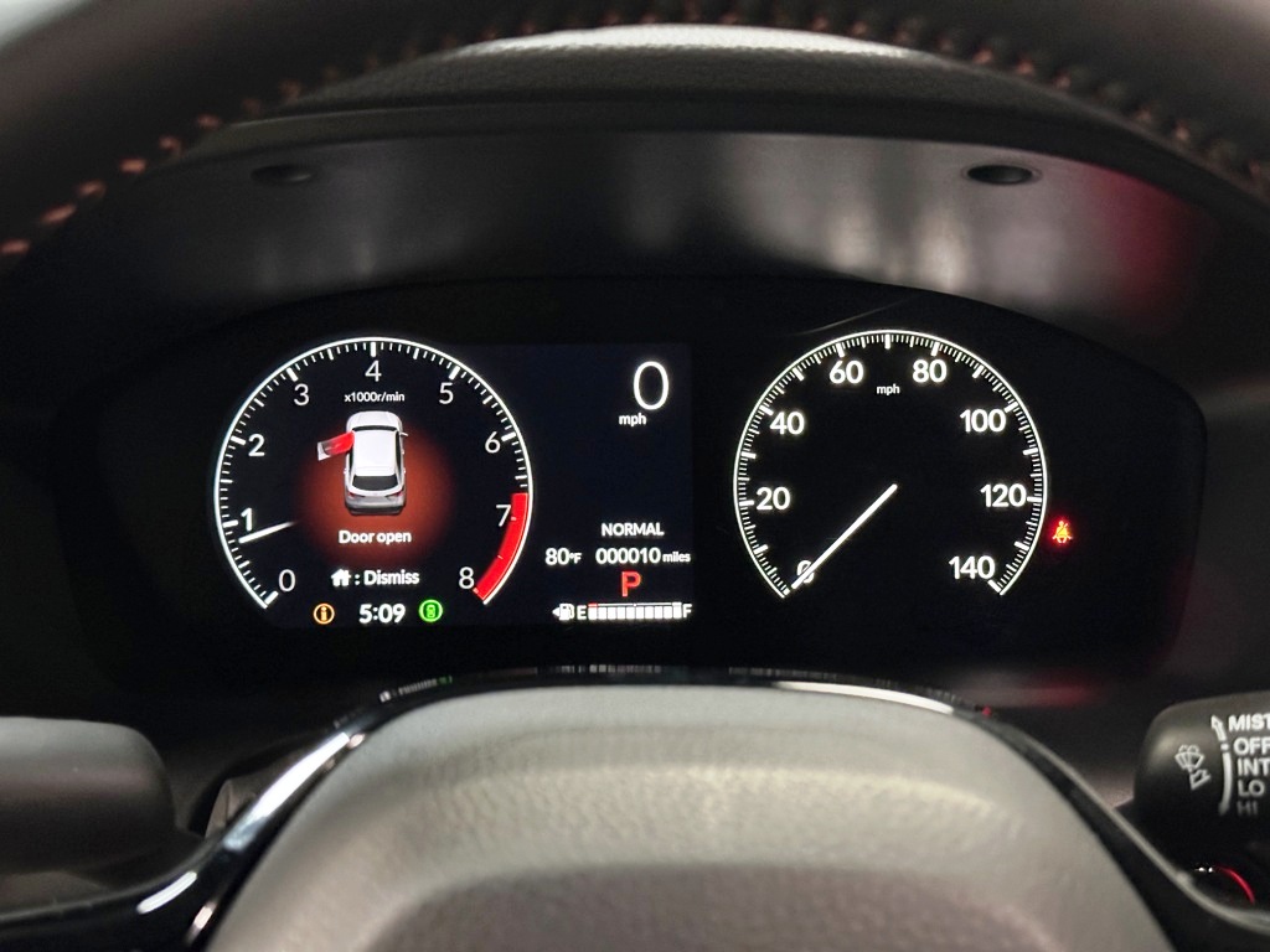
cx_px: 635
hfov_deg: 39.7
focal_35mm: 48
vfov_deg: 30.3
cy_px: 476
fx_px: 1761
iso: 640
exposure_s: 1/24
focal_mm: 6.86
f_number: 1.78
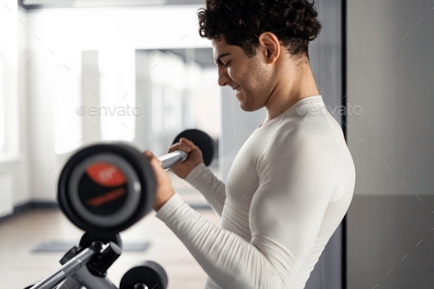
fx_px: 603
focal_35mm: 50
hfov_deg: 39.6
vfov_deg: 27.0
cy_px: 144
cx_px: 217
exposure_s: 1/160
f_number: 1.8
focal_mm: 50
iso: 640
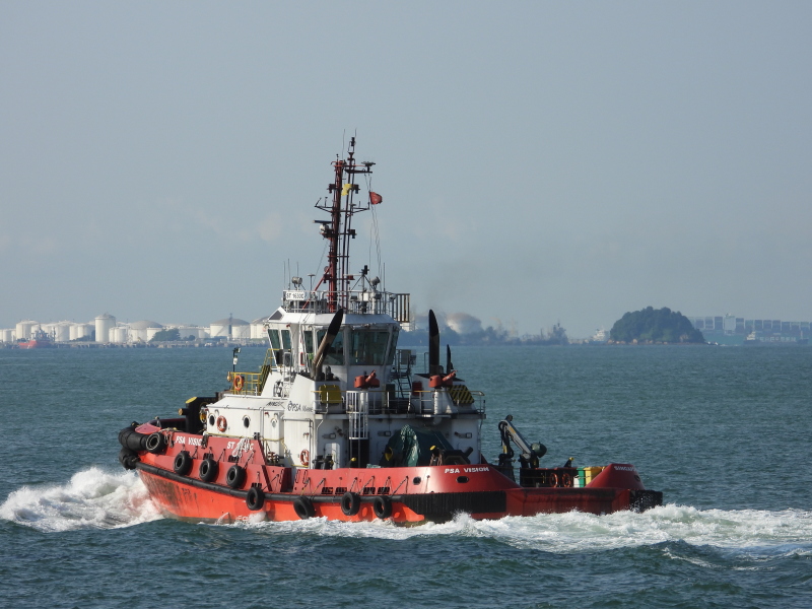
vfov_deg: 4.6
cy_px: 304
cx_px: 406
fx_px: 7506
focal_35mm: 320
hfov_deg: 6.2
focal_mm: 57.5
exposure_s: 1/800
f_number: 4.5
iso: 100
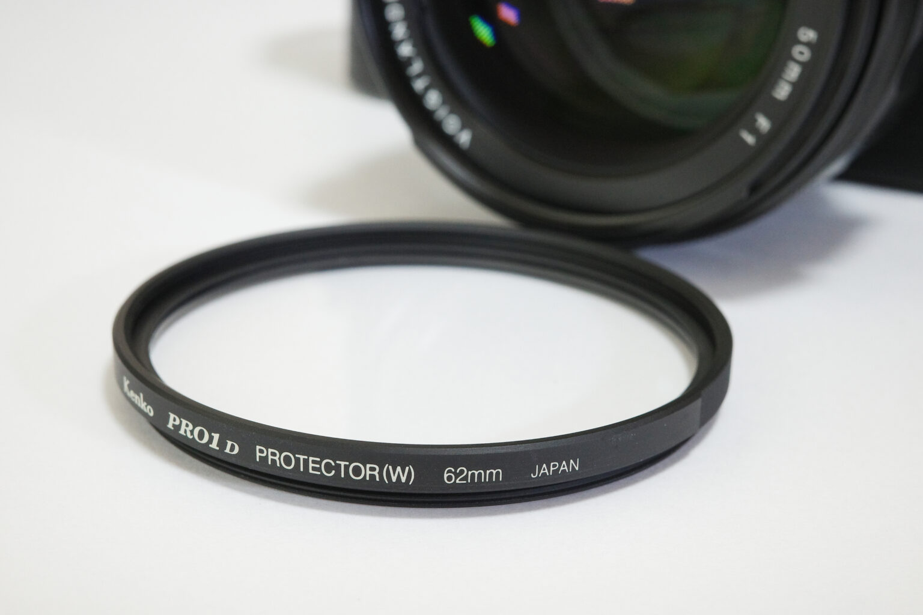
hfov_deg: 39.6
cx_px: 462
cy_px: 308
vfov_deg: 27.0
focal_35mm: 50
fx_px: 1282
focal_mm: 26
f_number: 8
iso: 1250
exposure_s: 1/30
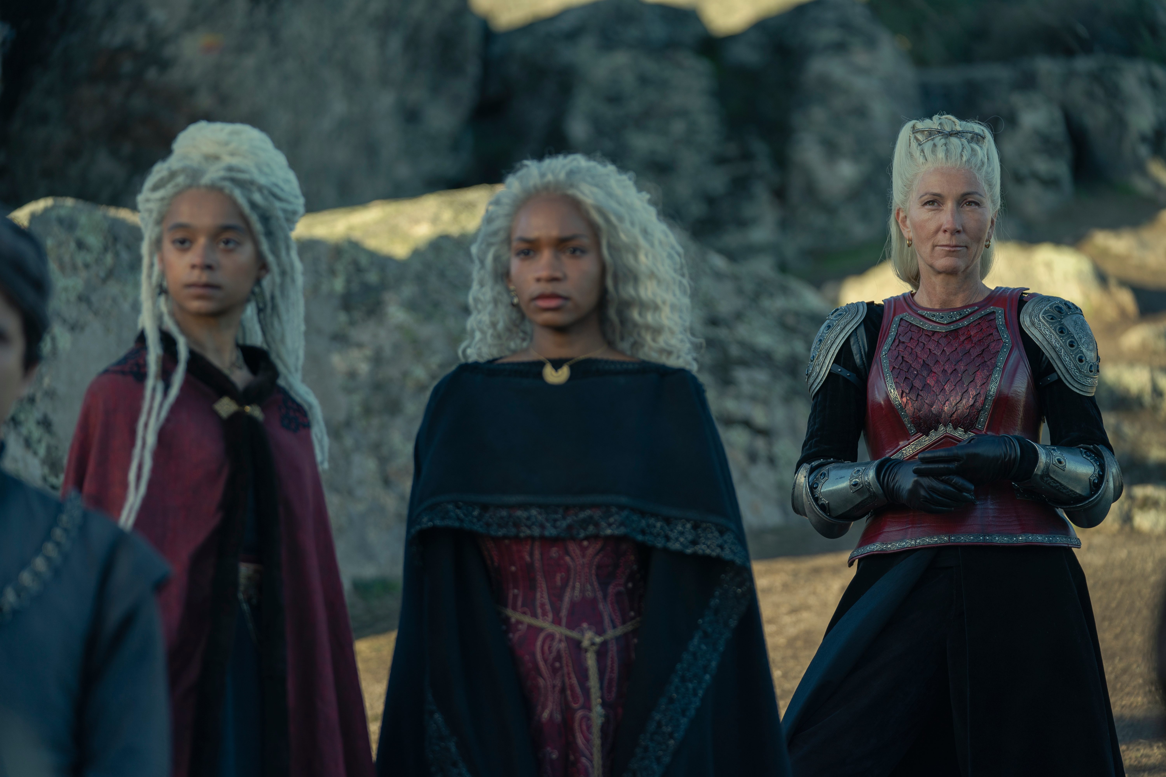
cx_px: 583
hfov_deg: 16.8
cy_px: 388
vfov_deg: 11.2
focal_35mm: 122
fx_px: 3951
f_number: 2.8
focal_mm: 122
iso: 100
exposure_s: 1/400
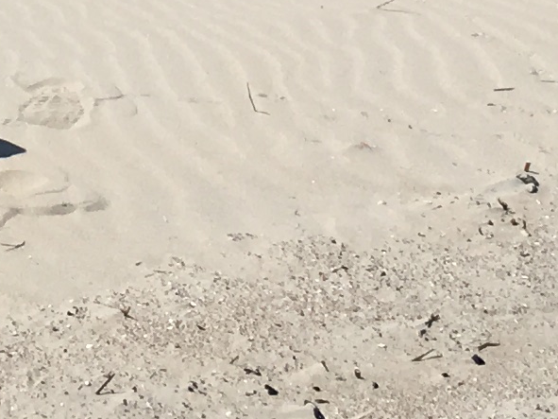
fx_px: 3191
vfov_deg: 6.9
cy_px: -761
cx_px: -347
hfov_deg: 9.6
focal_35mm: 198
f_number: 2.2
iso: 25
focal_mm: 4.15
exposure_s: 1/2137
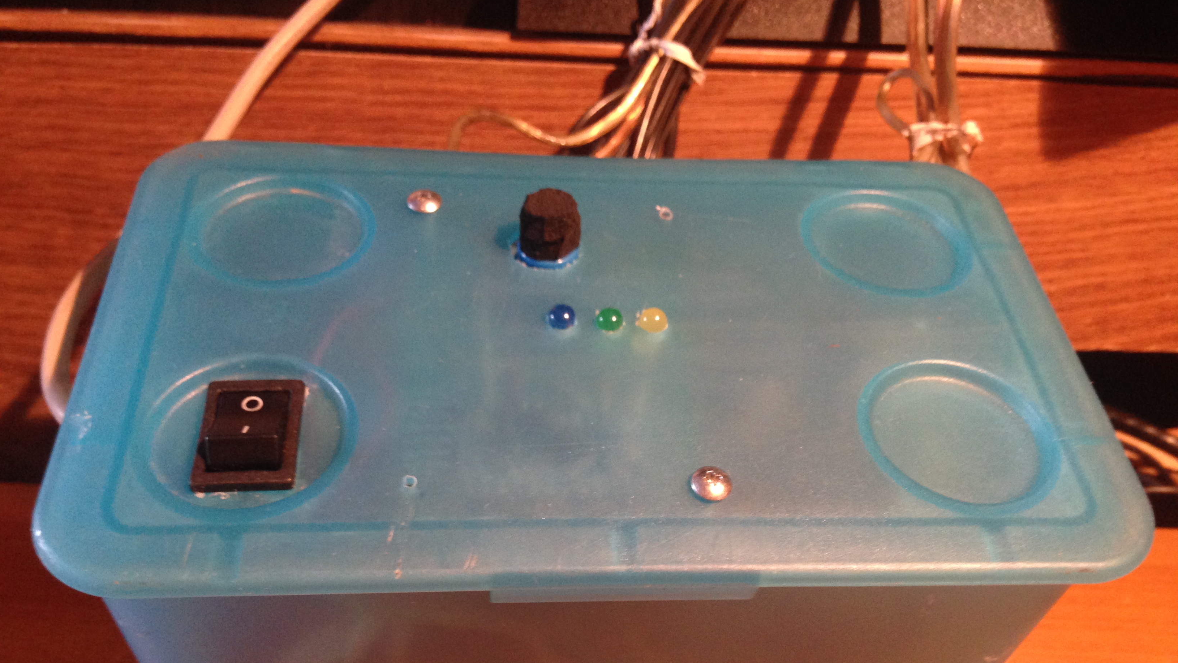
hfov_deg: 55.3
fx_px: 1125
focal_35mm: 36
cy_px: 435
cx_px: 589
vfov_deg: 32.6
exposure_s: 1/20
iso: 200
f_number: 2.4
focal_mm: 4.12
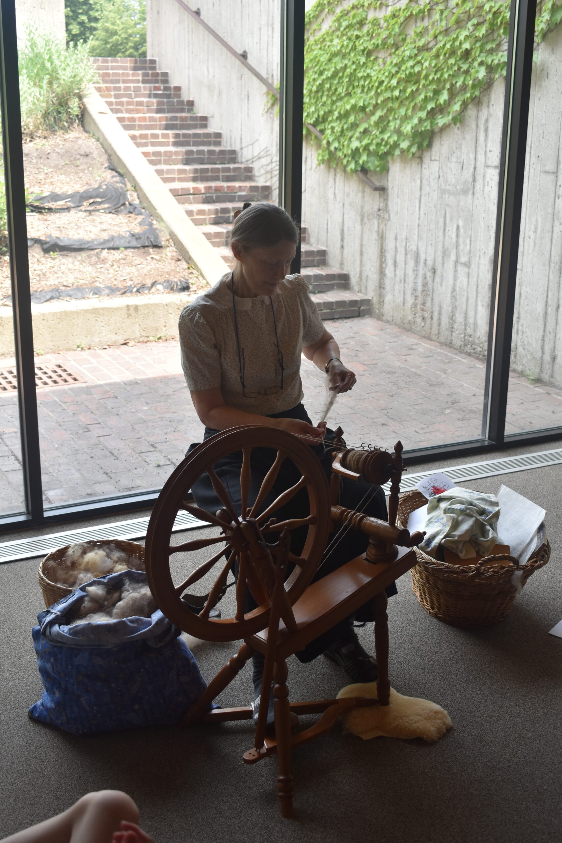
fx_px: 1054
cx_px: 281
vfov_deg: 43.6
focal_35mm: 45
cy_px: 422
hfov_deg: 29.9
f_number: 5.6
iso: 360
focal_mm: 30
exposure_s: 1/250
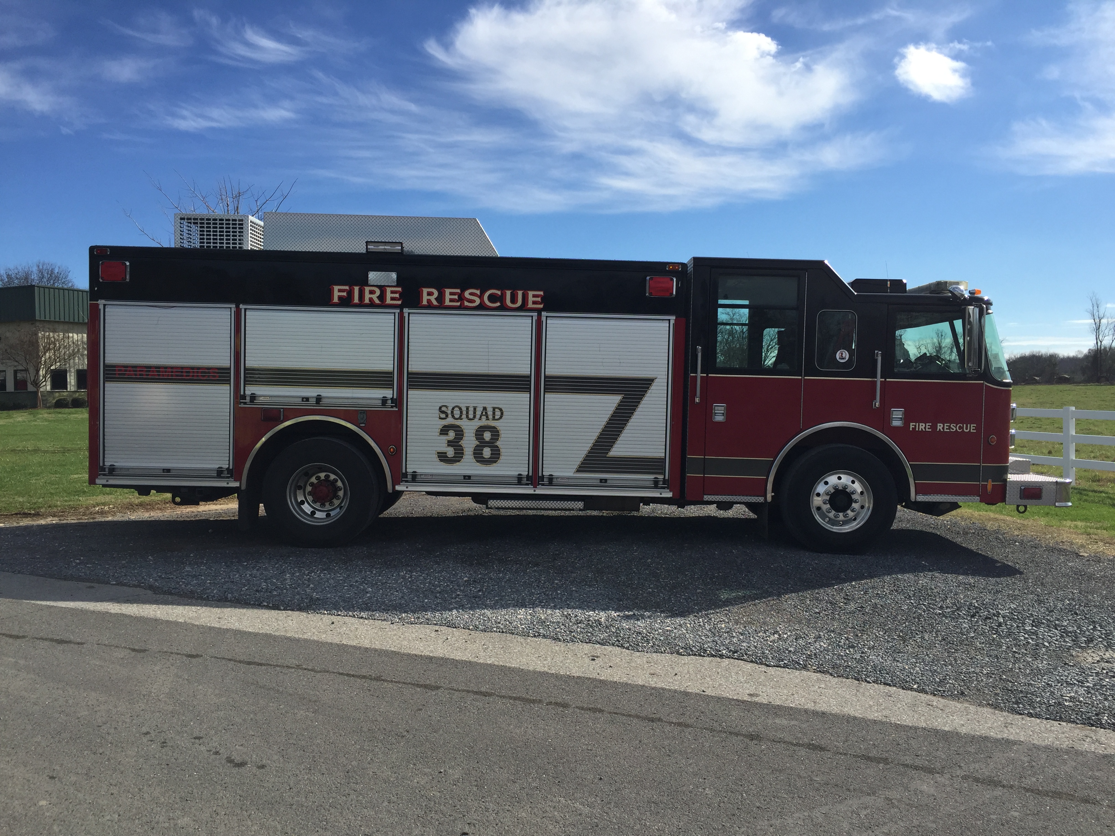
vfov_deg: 48.2
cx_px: 558
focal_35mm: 29
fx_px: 934
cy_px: 418
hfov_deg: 61.7
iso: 32
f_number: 2.2
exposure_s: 1/2475
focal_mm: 4.15
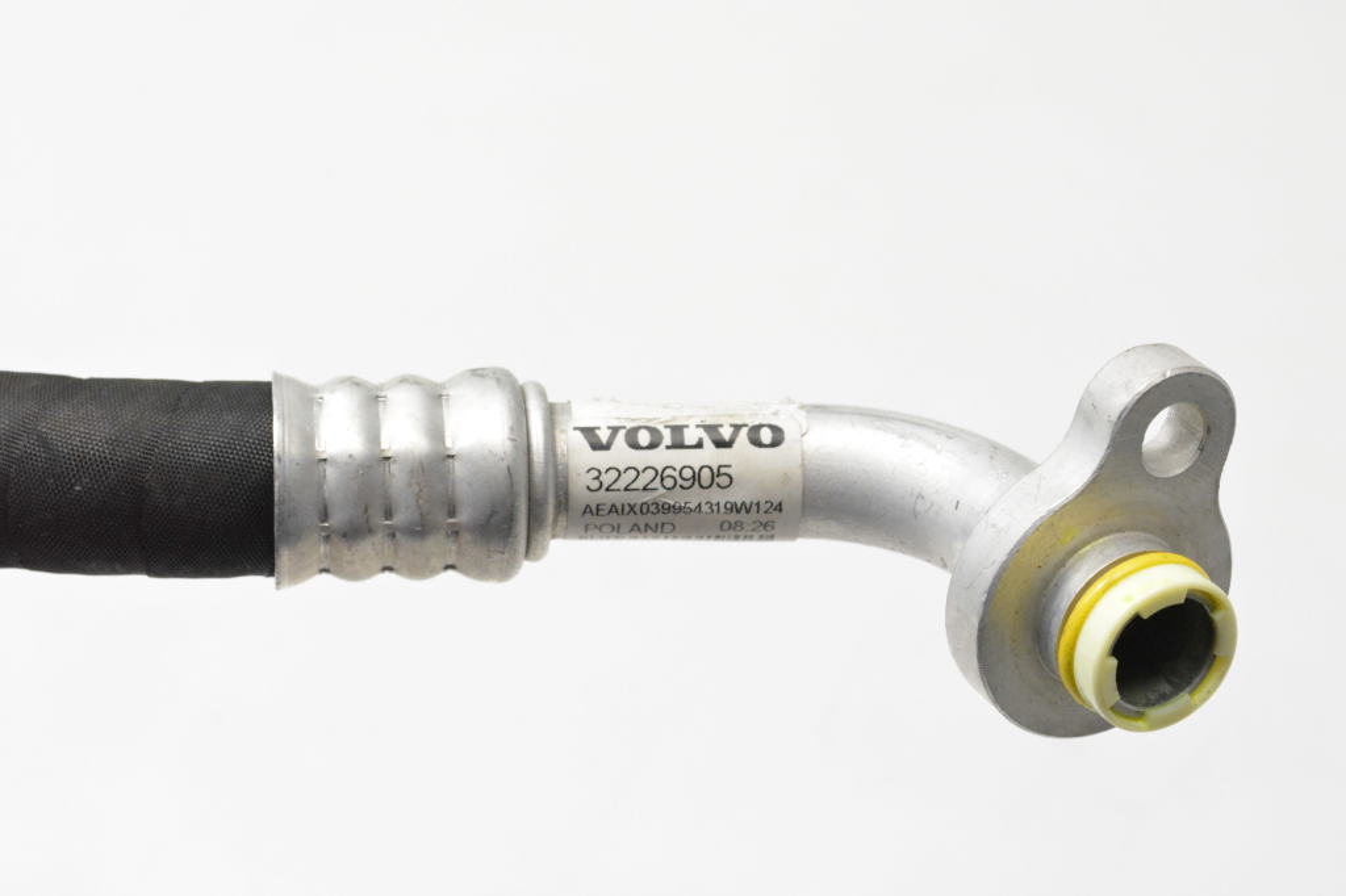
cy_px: 448
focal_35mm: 82
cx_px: 673
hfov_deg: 24.6
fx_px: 3083
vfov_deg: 16.5
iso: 6400
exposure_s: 1/320
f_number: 9
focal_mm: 55
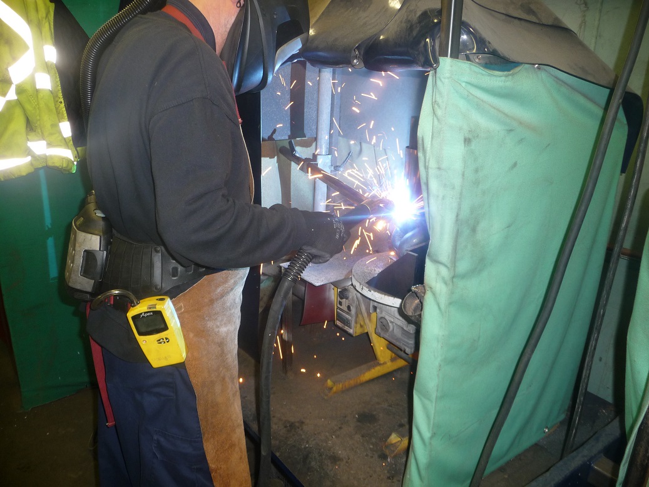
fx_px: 525
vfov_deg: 49.8
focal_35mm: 28
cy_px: 244
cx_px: 324
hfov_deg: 63.4
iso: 125
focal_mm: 4.7
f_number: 3.3
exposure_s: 1/30
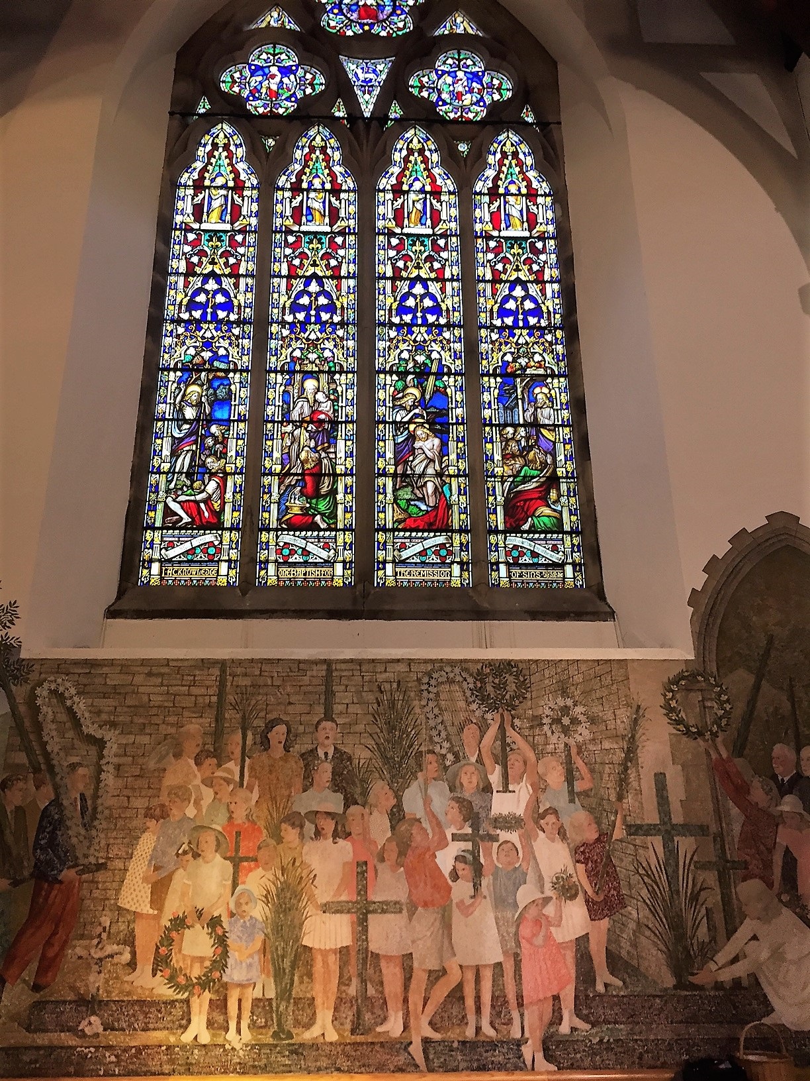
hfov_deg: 48.2
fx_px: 905
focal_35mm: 29
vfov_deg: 61.7
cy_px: 540
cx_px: 405
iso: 100
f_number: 2.2
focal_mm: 4.15
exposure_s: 1/33
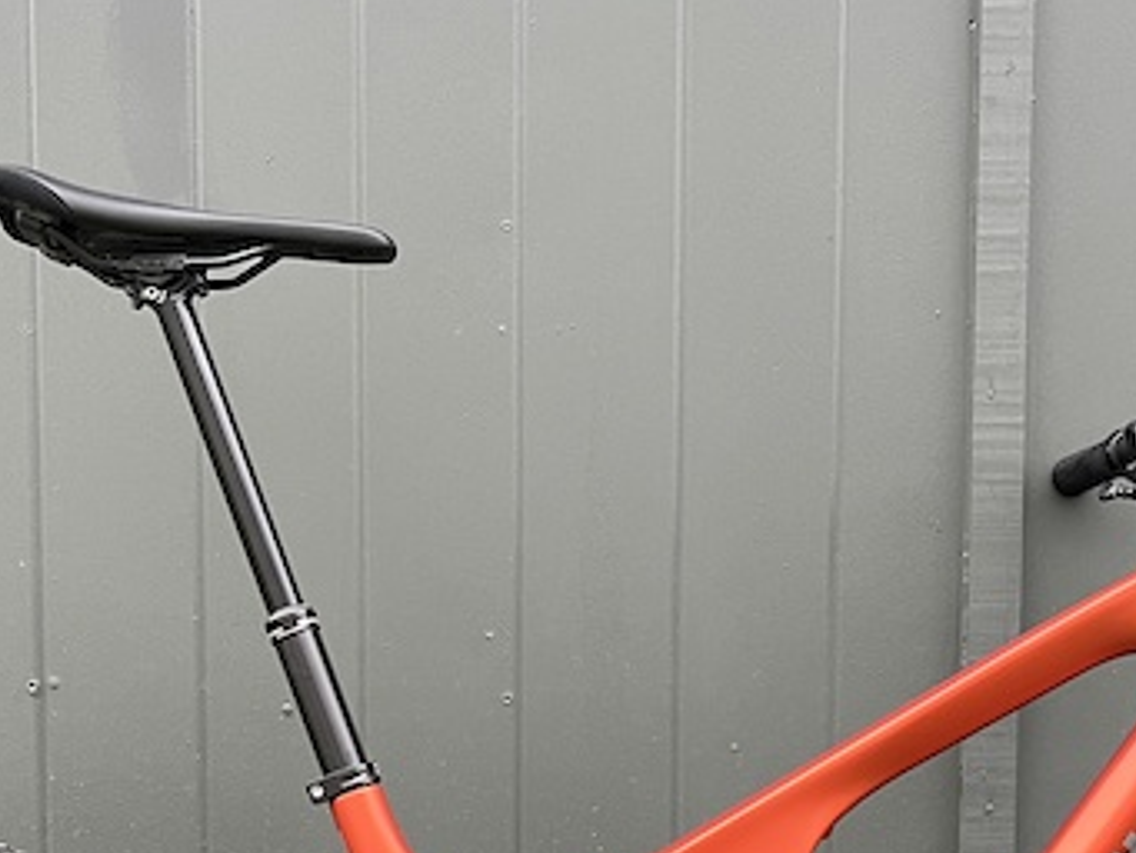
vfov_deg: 22.9
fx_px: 2003
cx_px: 620
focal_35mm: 61
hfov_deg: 31.7
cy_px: 886
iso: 160
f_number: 1.6
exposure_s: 1/60
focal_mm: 5.1
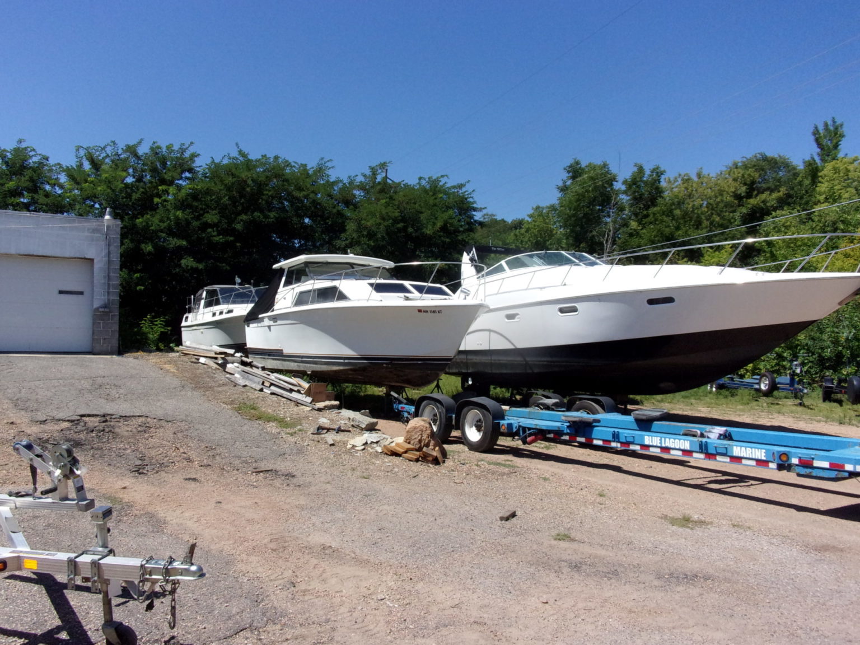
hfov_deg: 63.4
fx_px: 696
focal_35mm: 28
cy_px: 322
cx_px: 430
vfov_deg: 49.7
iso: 200
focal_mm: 5.1
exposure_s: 1/280
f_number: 10.8
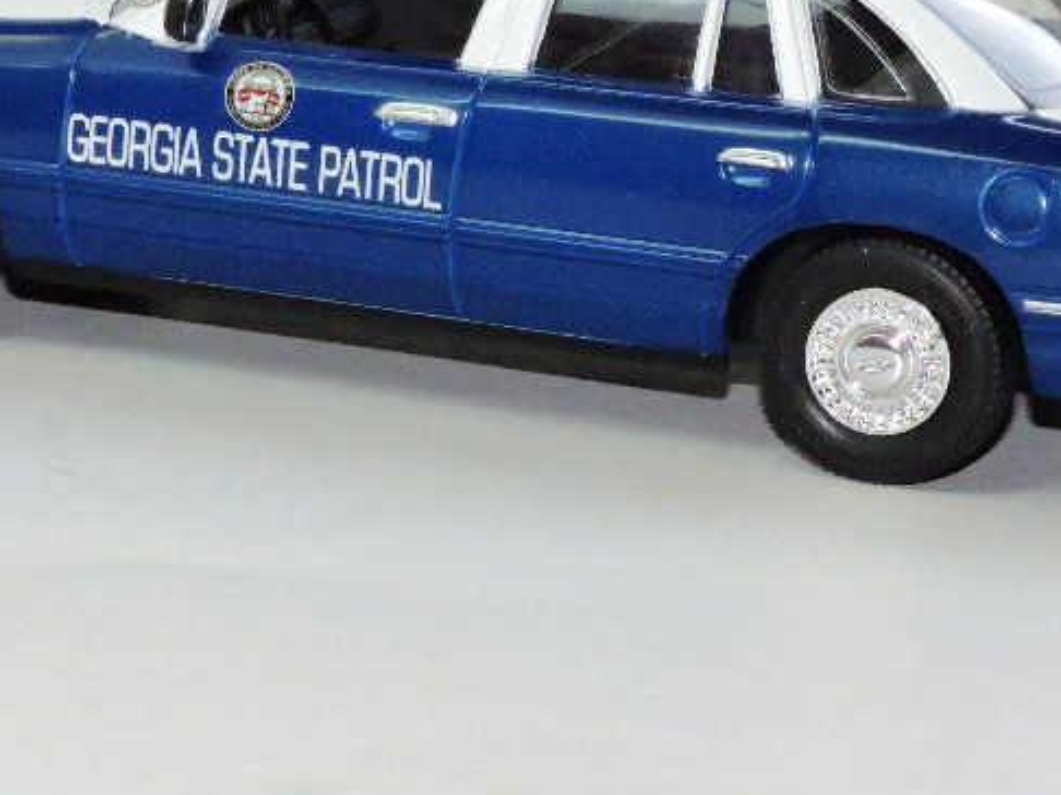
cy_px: 165
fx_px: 6525
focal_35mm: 213
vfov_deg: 7.0
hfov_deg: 9.3
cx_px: 491
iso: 1600
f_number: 8
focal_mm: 20.6
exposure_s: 1/100
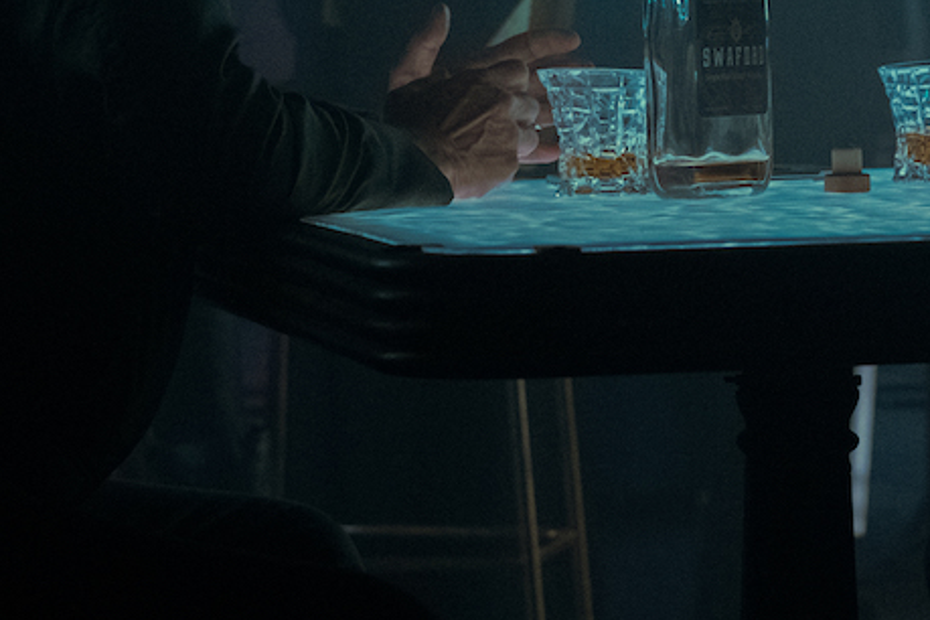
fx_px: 5270
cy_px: -26
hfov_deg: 10.1
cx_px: 772
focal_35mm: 204
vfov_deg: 6.7
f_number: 3.6
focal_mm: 52
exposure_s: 1/100
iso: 6400
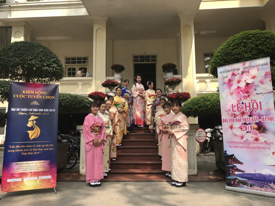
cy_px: 103
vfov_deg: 49.7
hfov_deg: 63.4
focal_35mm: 28
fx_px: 222
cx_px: 138
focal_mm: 3.99
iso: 20
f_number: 1.8
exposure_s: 1/694
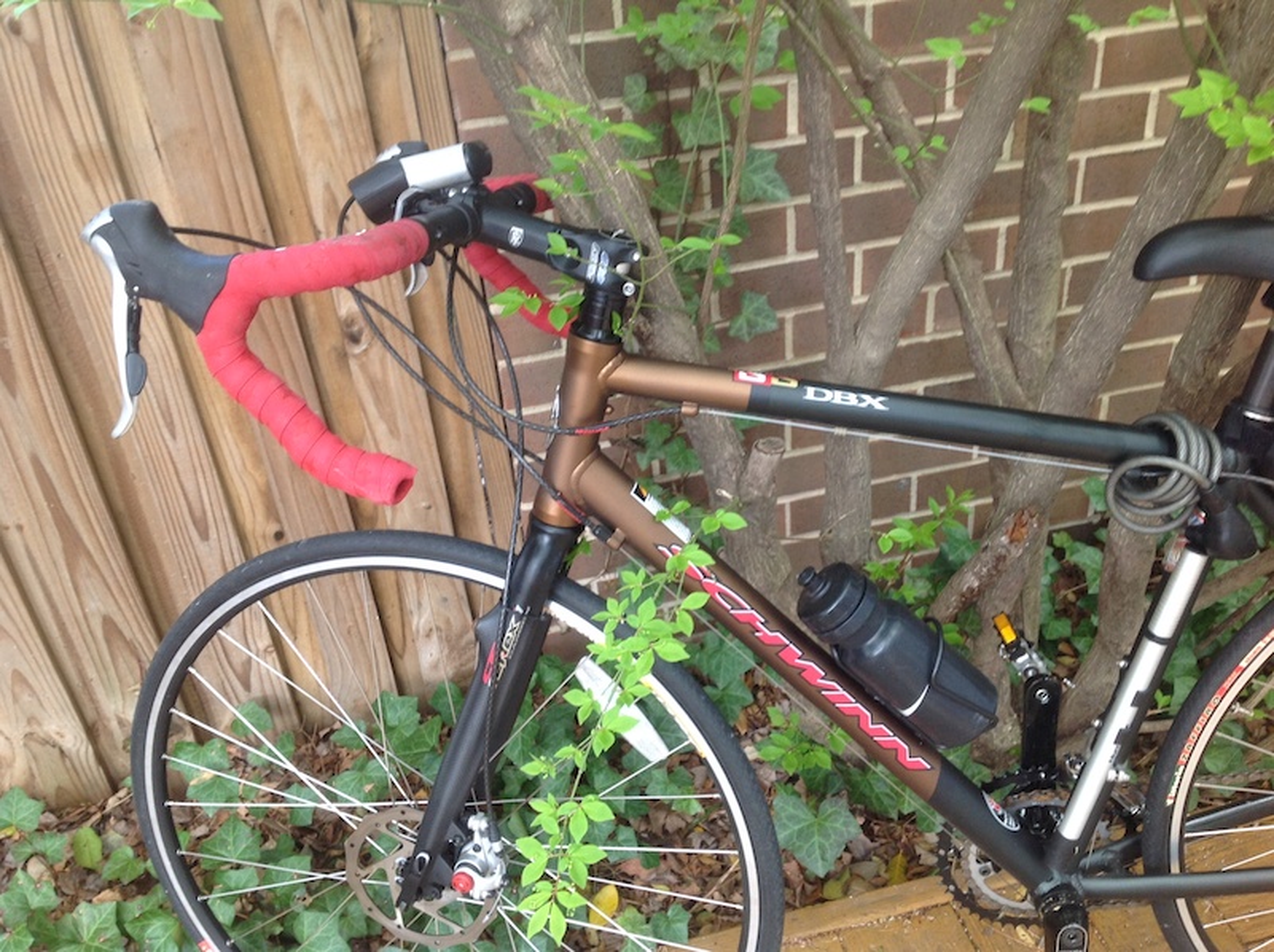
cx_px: 637
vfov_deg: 40.6
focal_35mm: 35
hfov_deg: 52.7
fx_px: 1287
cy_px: 476
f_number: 2.4
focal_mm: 4.28
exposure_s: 1/30
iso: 64
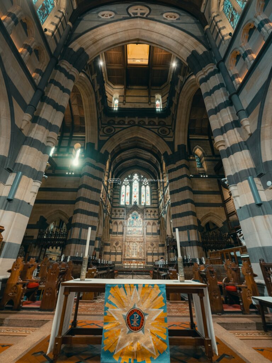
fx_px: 168
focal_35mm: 16
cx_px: 136
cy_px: 182
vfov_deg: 94.5
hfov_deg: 78.1
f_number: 4
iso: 800
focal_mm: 20
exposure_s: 1/9
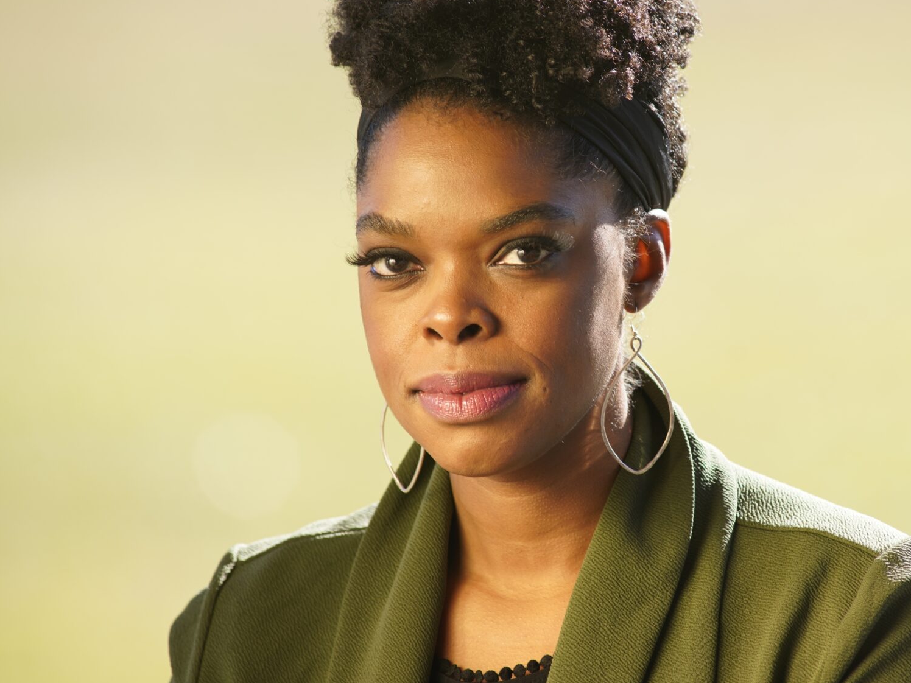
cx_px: 574
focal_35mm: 395
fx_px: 10395
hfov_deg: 5.0
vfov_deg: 3.8
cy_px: 283
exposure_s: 1/400
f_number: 5
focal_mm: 300
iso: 250
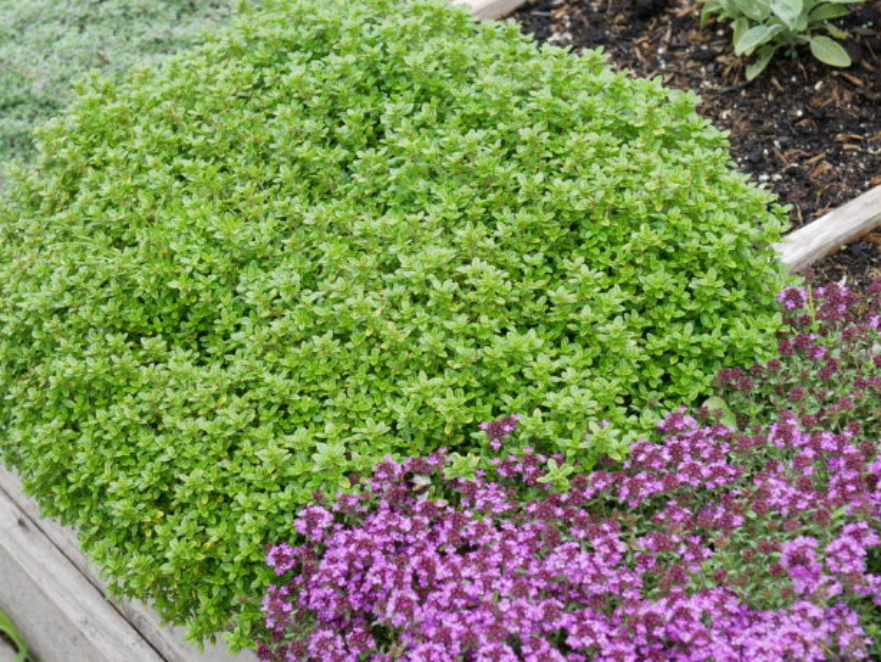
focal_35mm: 100
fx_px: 2546
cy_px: 373
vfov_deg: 14.8
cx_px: 430
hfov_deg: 19.6
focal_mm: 30
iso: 200
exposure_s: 1/250
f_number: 4
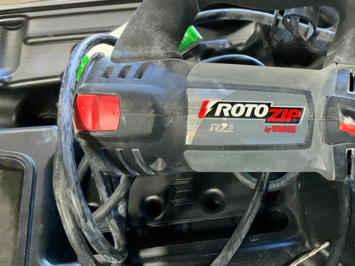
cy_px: 120
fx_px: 472
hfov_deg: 40.2
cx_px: 263
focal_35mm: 46
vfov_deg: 31.5
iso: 200
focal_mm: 3
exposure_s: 1/60
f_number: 1.8
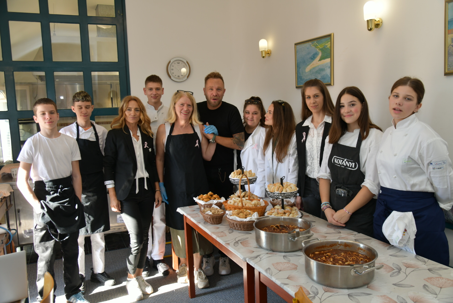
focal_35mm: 31
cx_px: 226
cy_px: 152
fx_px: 390
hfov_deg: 60.2
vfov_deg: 42.4
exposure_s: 1/60
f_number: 5.6
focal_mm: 31
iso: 320
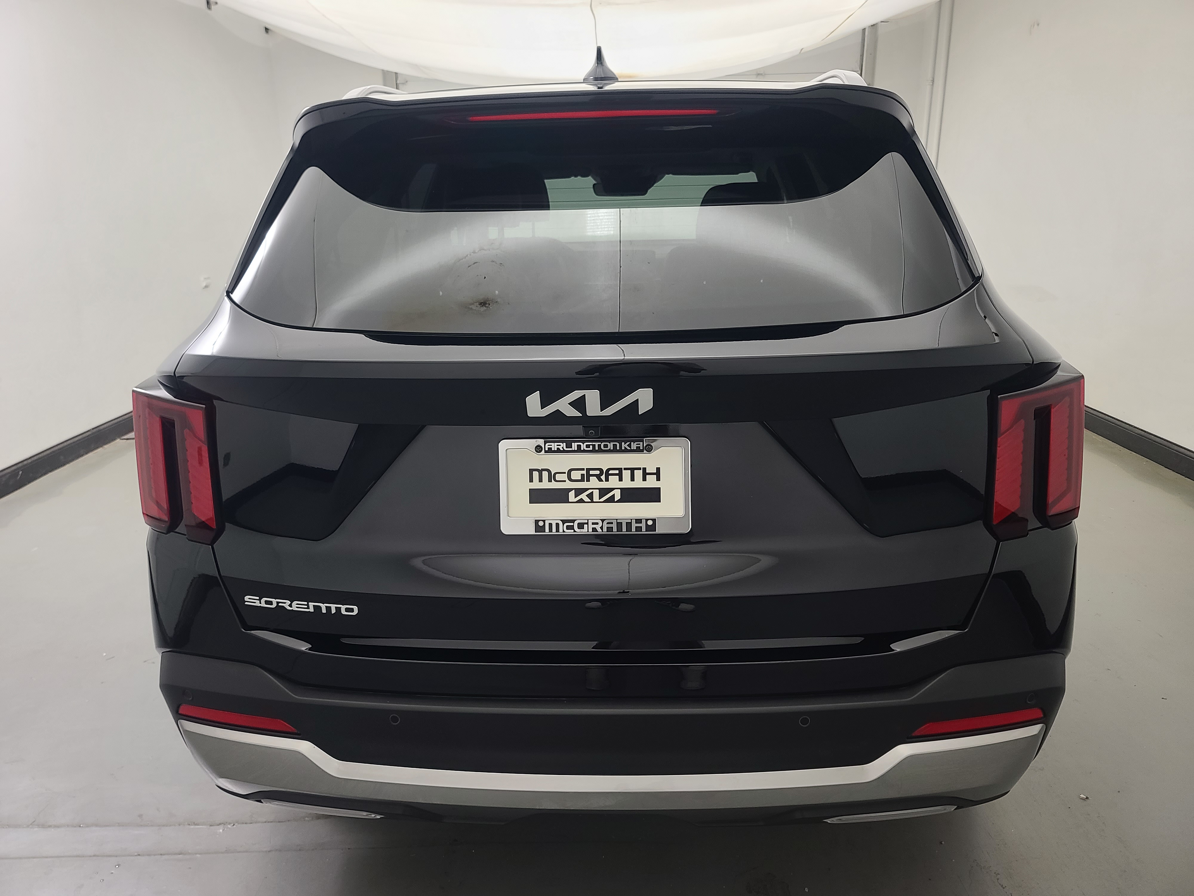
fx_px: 862
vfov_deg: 54.9
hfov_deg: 69.4
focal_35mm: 25
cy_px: 448
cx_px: 597
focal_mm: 7
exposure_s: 1/40
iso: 200
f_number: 1.8
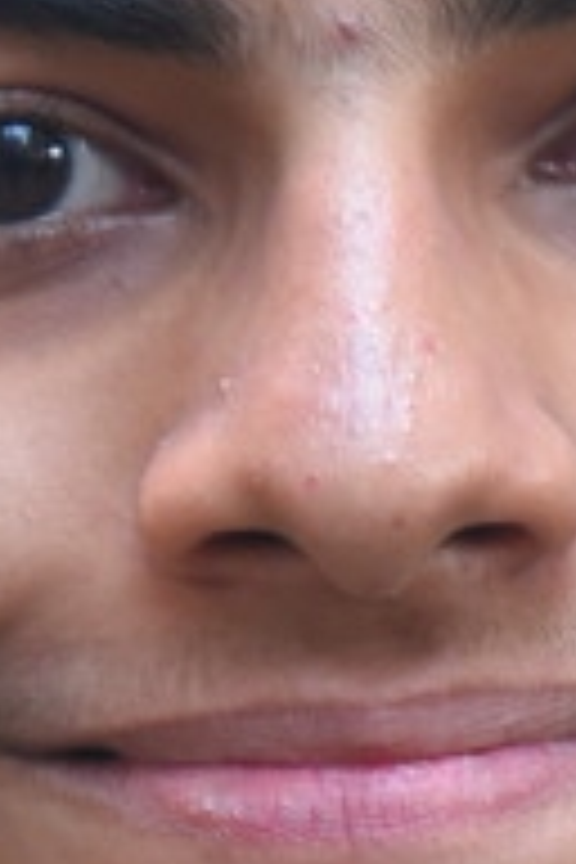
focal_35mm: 636
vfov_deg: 3.2
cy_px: 1454
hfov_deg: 2.2
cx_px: 394
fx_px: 15263
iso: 1250
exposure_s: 1/250
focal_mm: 85
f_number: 7.1
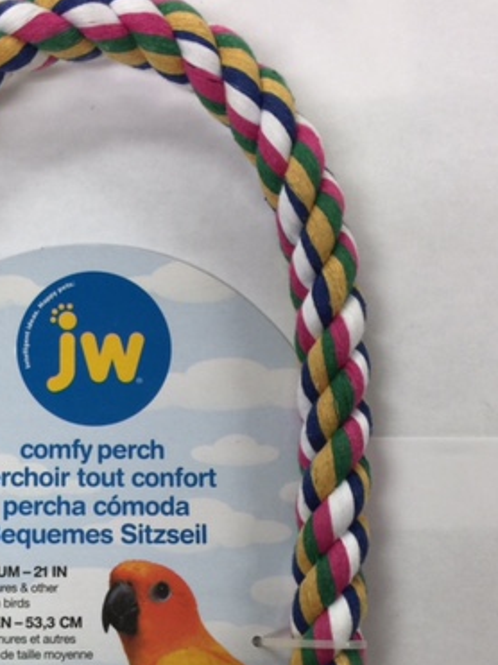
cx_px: 102
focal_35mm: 50
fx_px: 960
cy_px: 459
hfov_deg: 28.5
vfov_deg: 37.7
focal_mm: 4.15
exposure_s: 1/40
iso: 32
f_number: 2.2
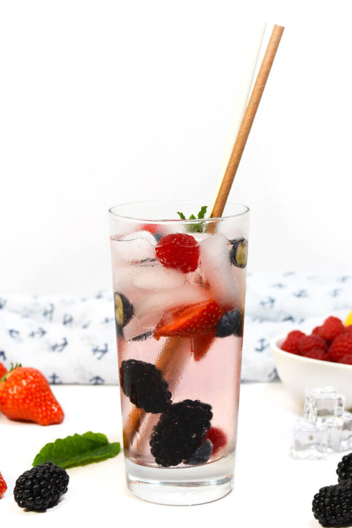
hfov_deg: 26.0
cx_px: 176
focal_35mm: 52
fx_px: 763
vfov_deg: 38.2
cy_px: 264
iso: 500
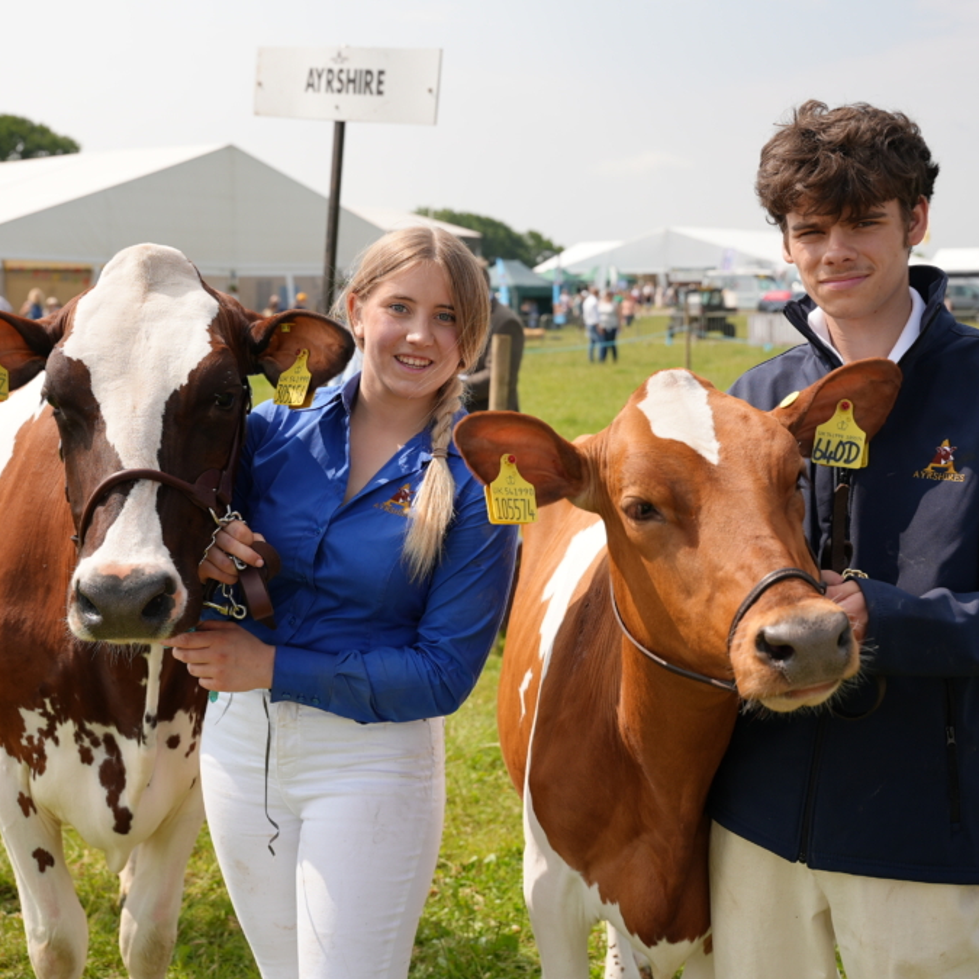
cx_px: 490
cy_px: 482
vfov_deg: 34.7
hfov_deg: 34.7
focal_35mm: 49
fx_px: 1569
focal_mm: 37.8
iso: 80
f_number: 4.5
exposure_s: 1/640
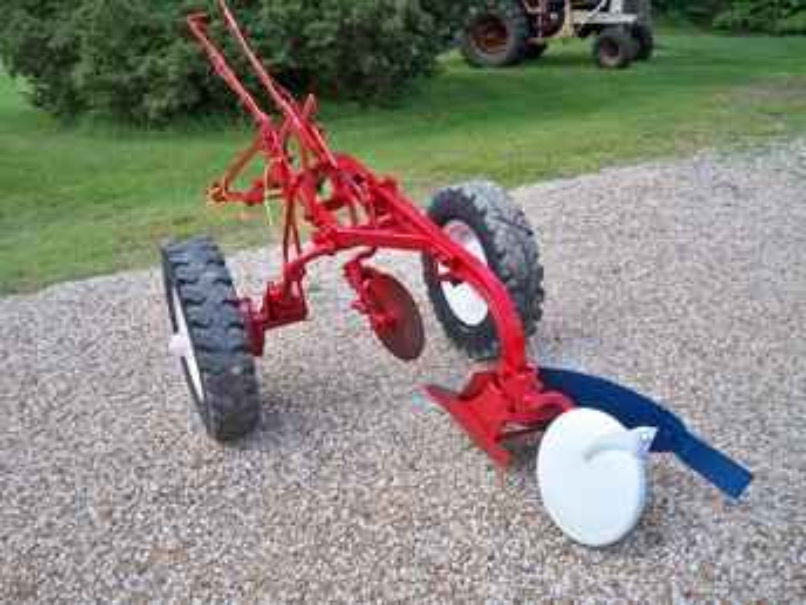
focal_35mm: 35
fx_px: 815
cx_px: 403
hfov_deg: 52.6
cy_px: 302
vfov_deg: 40.7
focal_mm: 6.3
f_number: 3.1
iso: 64
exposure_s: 1/200
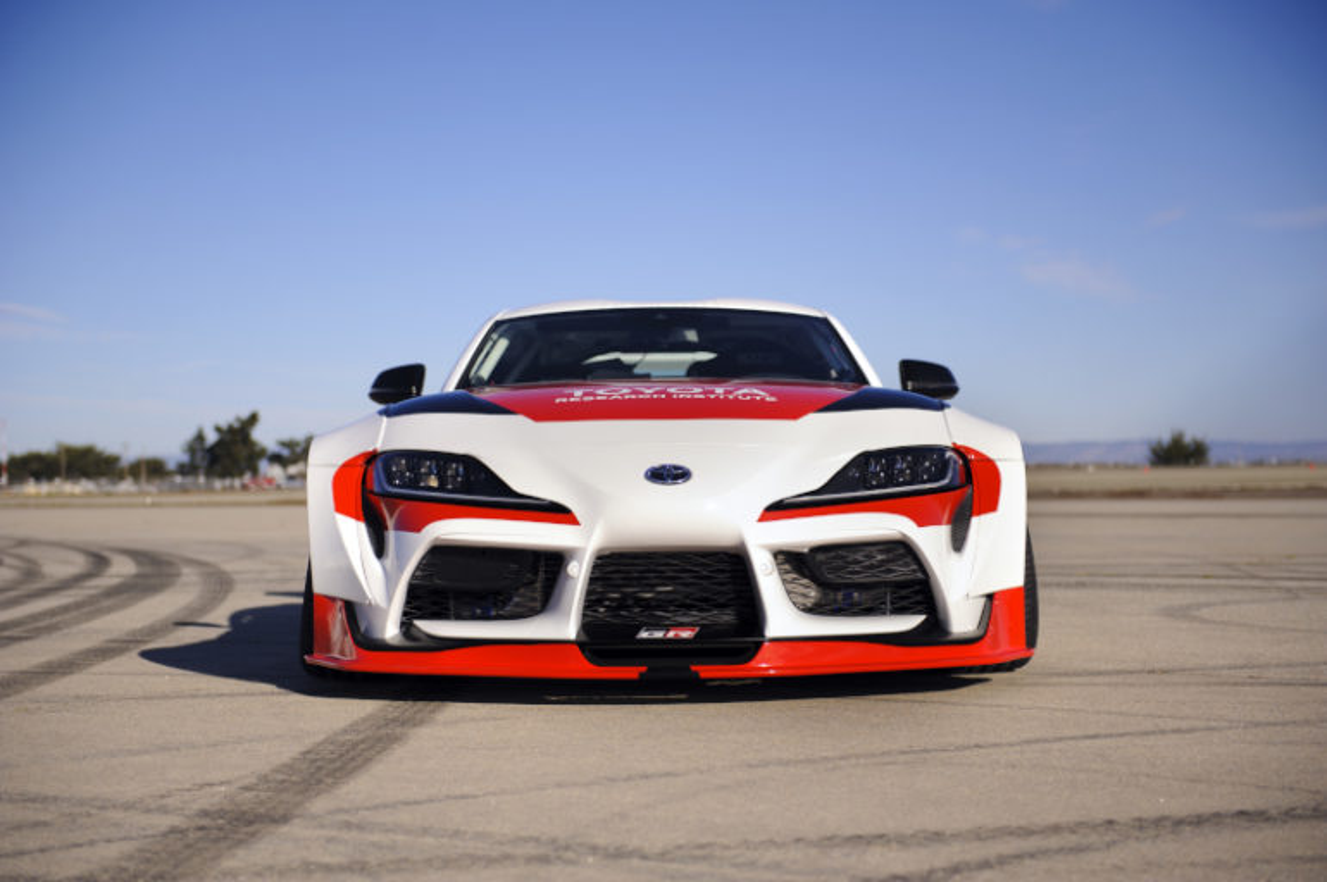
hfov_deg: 32.4
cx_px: 664
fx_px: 2283
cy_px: 441
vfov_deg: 21.9
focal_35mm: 62
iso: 100
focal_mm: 62
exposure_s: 1/3200
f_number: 3.2
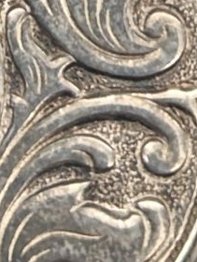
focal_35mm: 350
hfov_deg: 4.3
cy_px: -299
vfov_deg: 5.5
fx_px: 2648
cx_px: -35
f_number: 1.85
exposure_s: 1/179
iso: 60
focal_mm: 6.81
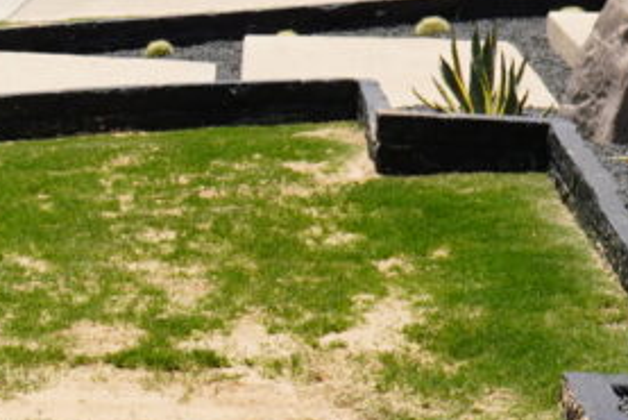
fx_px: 2321
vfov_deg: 10.3
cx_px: -360
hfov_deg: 14.2
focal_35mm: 133
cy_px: 91
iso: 100
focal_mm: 16
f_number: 5
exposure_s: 1/800
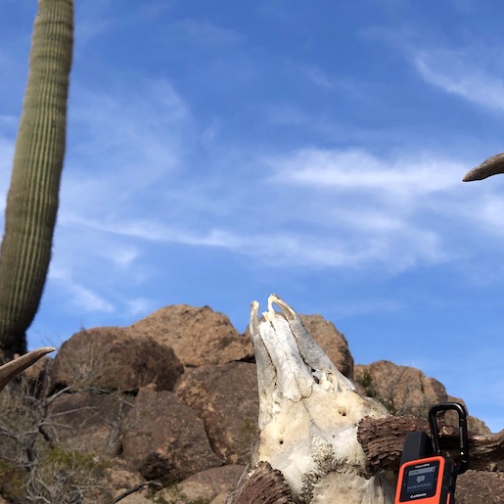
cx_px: 167
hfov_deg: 16.2
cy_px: 355
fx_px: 1763
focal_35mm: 107
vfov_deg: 16.2
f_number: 2.4
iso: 16
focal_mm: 6
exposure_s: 1/906
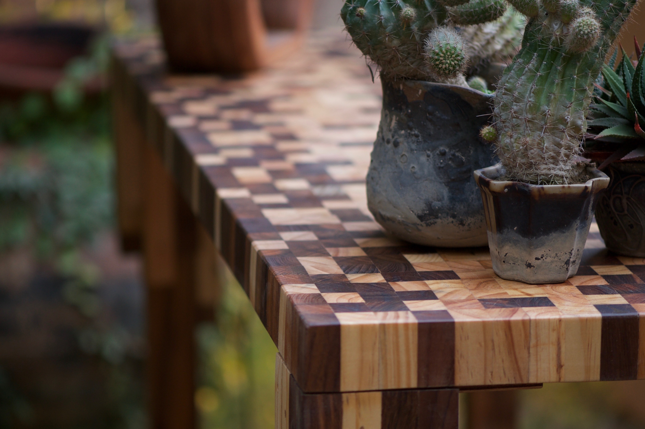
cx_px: 336
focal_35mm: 158
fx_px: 2829
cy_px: 257
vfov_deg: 8.7
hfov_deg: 13.0
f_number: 3
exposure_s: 1/4
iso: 400
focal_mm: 105
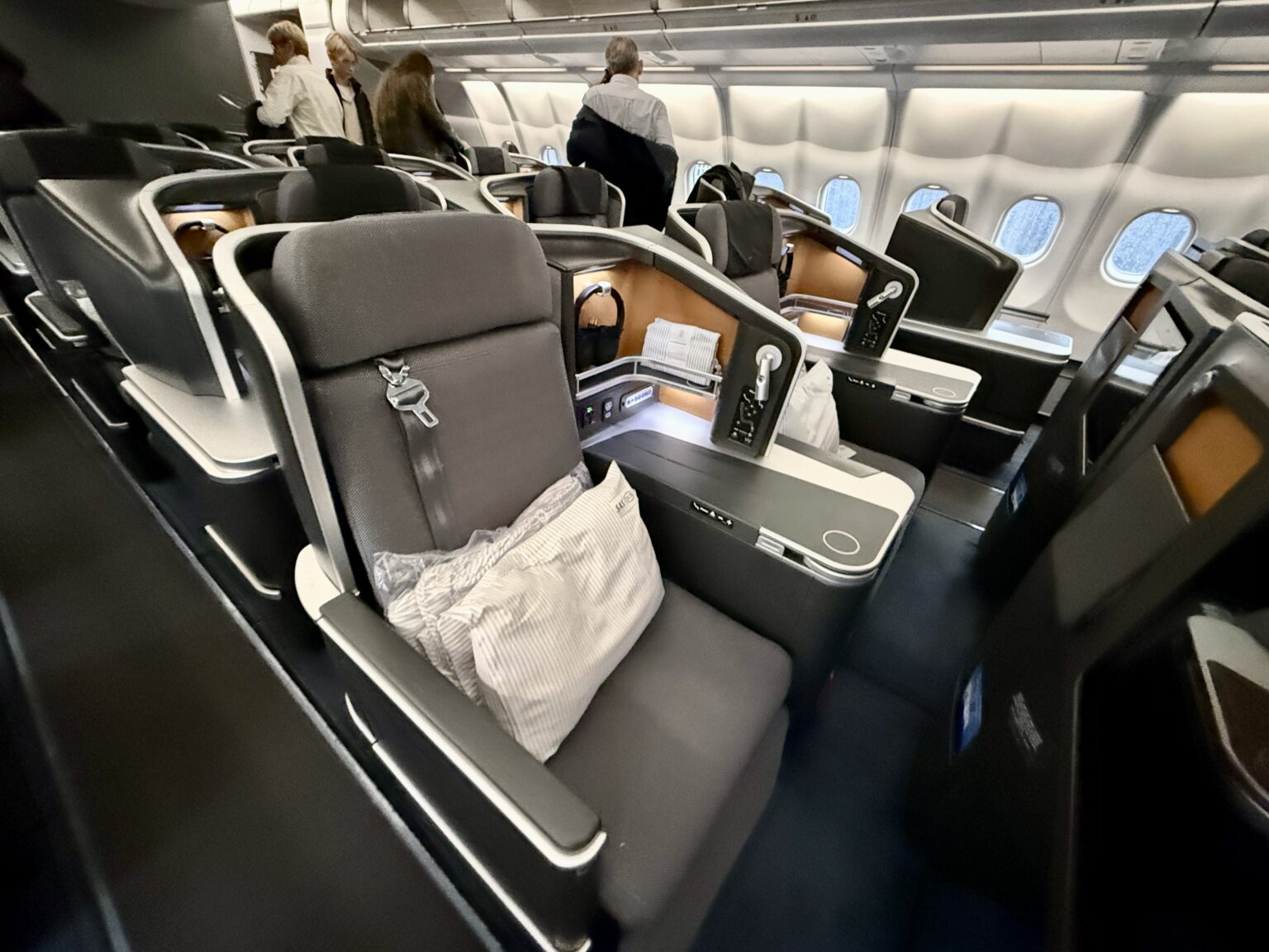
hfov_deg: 102.1
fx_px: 513
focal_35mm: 14
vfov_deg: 85.7
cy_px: 476
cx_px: 634
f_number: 2.2
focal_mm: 2.22
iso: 1250
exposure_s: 1/52
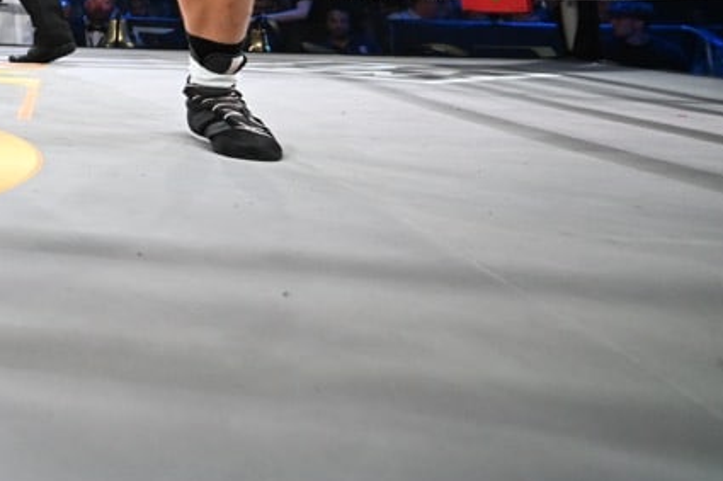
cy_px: -148
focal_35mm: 48
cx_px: -231
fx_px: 964
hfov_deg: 31.2
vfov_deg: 24.4
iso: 2000
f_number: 3.2
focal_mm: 17
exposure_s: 1/800
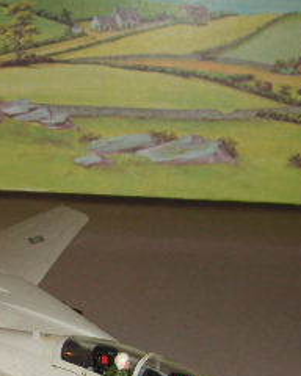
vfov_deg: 20.5
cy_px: 362
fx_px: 1013
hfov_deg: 16.3
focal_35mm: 91
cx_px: -52
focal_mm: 5.8
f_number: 2.8
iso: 100
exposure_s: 1/45
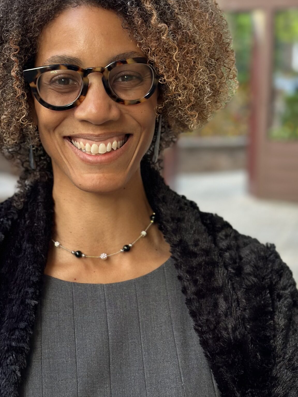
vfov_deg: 24.4
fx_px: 918
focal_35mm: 80
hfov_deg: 18.4
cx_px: 91
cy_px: 211
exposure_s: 1/60
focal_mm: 6.86
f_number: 1.78
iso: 200
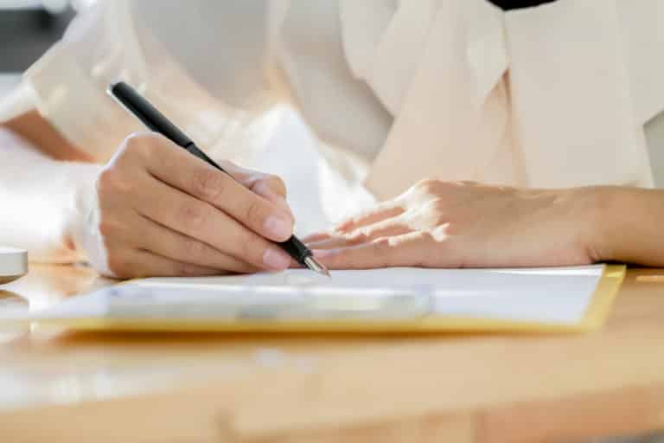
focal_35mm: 90
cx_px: 332
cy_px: 222
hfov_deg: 22.6
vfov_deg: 15.2
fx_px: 1660
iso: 400
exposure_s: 1/240
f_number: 3.2
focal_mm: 60
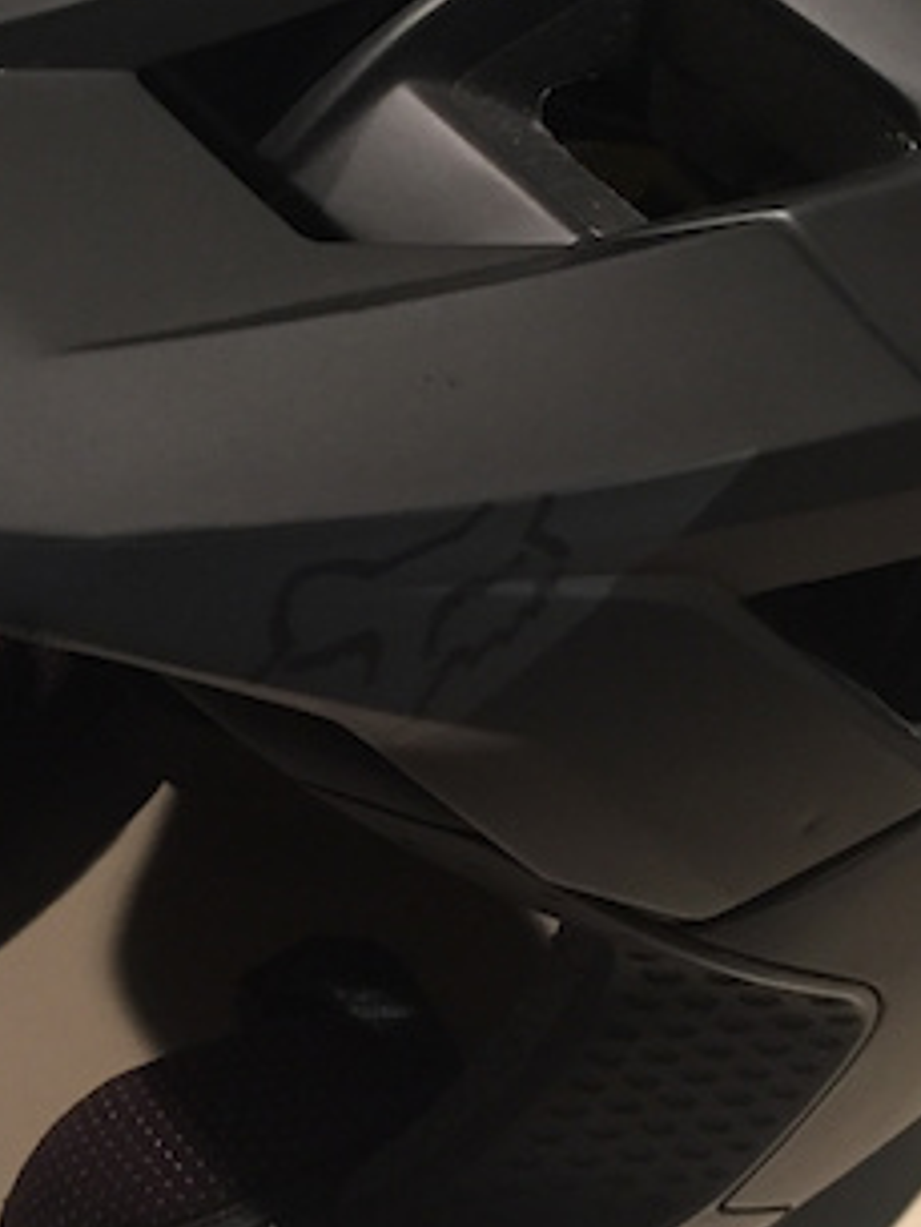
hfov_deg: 19.3
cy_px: 459
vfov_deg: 25.6
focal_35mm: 76
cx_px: 310
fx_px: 2694
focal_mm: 4.15
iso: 160
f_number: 2.2
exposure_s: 1/30
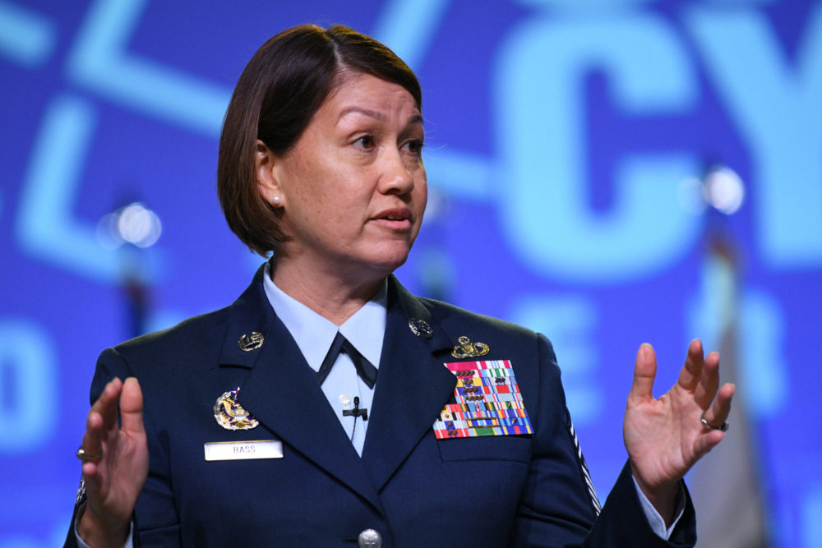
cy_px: 274
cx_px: 411
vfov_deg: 4.6
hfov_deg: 6.9
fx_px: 6851
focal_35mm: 300
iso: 2000
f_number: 2.8
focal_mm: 200
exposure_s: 1/500
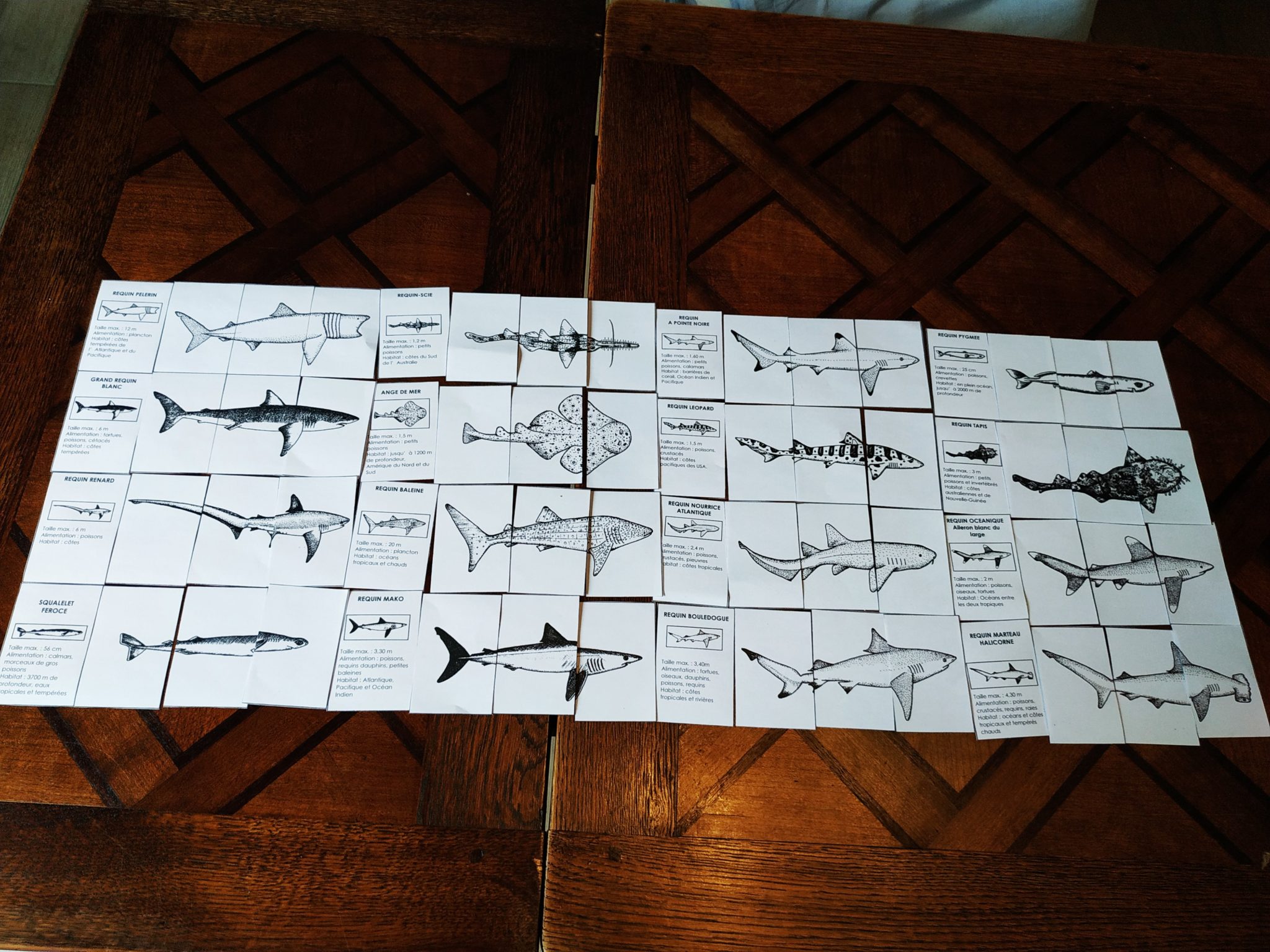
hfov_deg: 71.6
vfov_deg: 56.8
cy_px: 476
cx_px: 635
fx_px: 881
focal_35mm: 24
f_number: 1.9
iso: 160
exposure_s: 1/100
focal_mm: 3.94
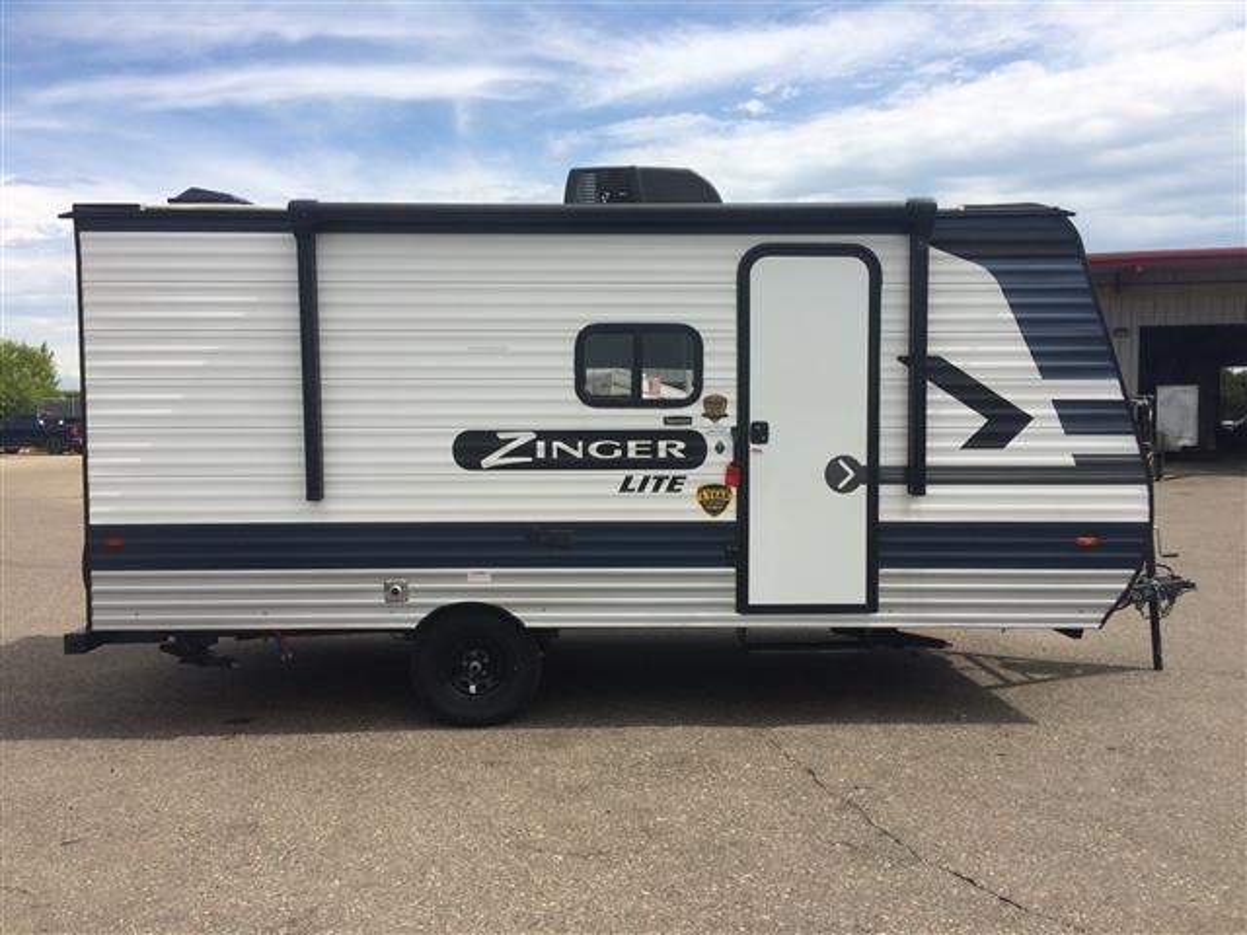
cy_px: 468
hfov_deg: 61.7
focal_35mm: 29
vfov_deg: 48.2
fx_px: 1045
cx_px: 624
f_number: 2.2
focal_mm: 4.15
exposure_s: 1/2740
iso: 32
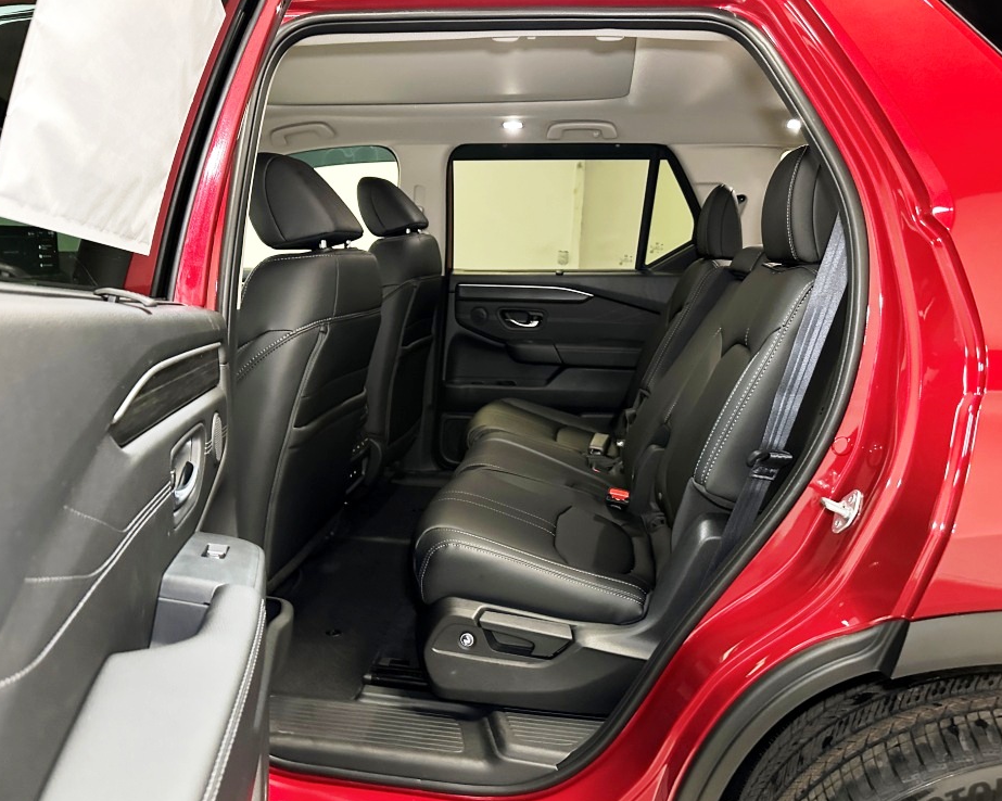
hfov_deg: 66.0
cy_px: 397
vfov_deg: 54.9
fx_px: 771
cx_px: 491
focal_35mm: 26
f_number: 1.78
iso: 1000
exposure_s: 1/30
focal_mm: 6.86
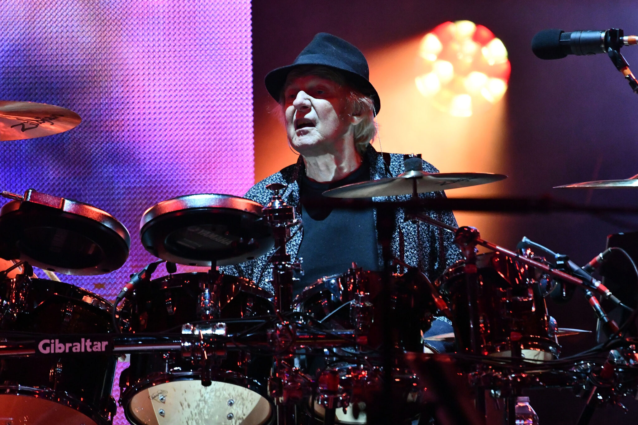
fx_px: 9830
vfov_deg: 2.5
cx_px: 319
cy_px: 212
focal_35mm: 555
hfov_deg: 3.7
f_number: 5.6
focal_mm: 370
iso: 5000
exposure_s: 1/640
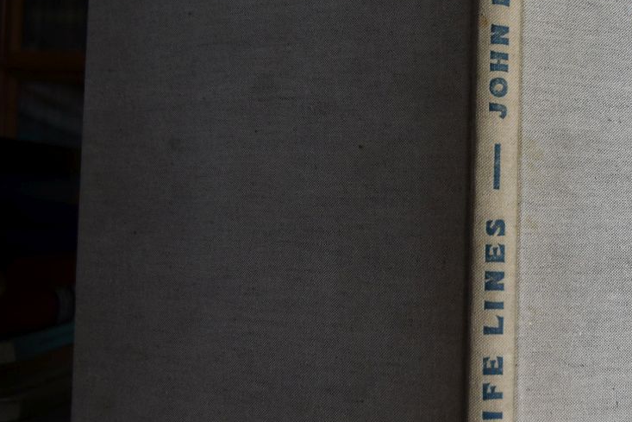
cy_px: 183
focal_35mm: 63
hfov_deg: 30.6
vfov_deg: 21.6
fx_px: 1106
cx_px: 555
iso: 800
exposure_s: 1/160
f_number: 3.5
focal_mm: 22
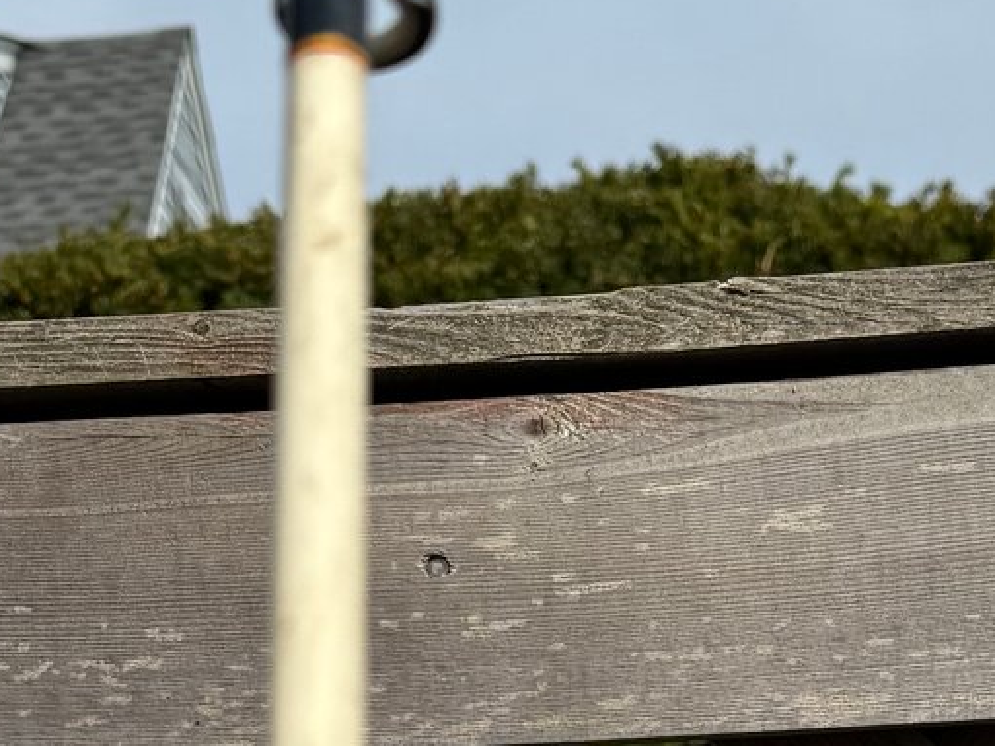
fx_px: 2701
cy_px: 1171
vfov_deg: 14.5
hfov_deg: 20.8
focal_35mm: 94
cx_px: 627
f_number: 1.78
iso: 80
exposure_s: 1/4950
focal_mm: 6.76
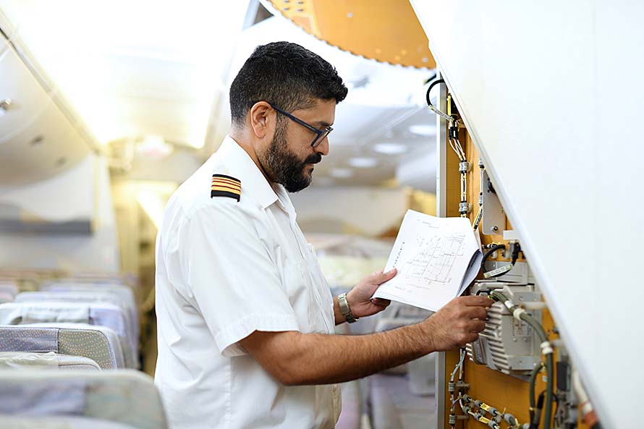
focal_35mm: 50
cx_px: 322
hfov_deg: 39.6
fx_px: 894
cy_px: 214
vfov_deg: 27.0
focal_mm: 50
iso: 400
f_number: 2.2
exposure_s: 1/80
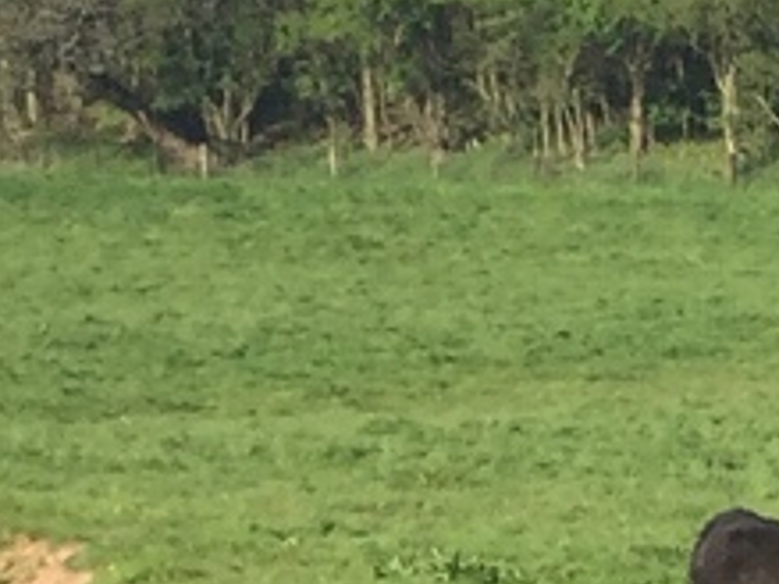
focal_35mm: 216
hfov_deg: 8.3
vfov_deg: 6.8
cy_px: 865
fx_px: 4858
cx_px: 1988
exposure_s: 1/1412
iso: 32
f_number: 2.2
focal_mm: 4.15
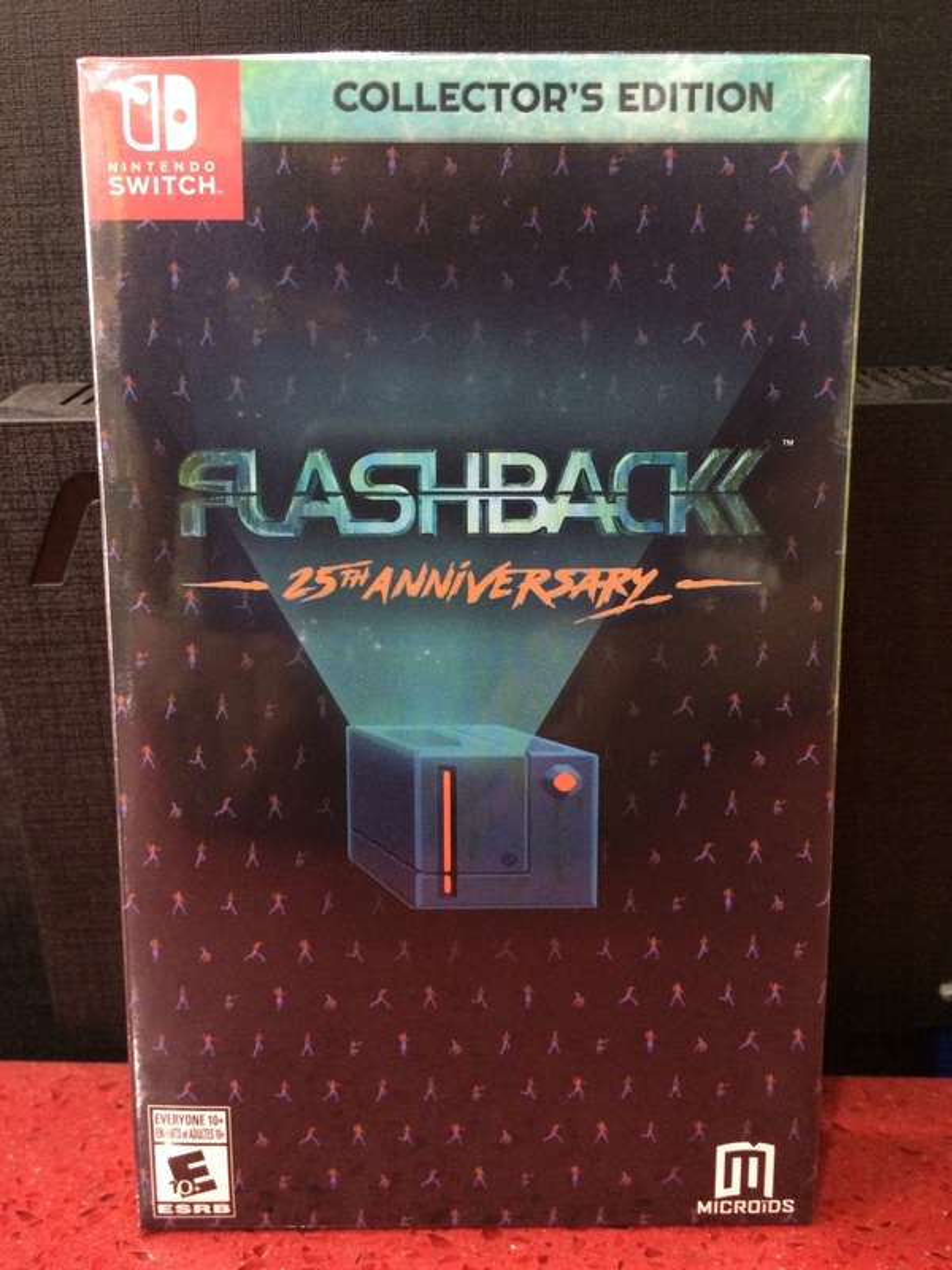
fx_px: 1063
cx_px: 476
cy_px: 635
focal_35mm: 29
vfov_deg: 61.7
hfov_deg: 48.2
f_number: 2.2
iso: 320
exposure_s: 1/15
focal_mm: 4.15
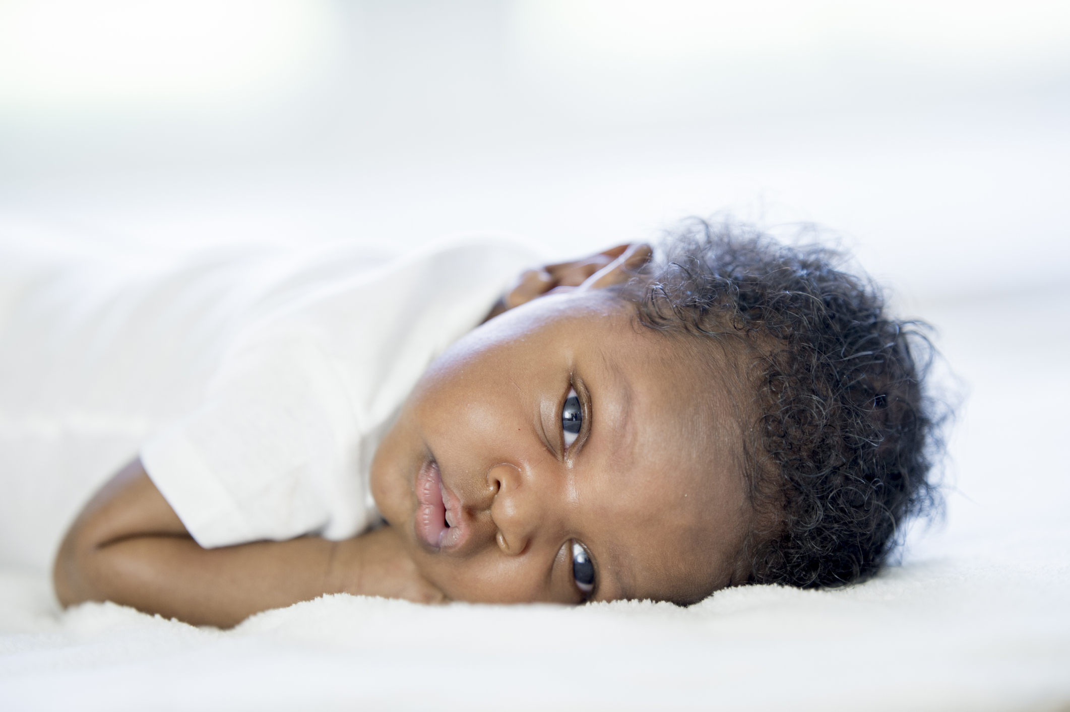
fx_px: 5941
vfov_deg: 6.9
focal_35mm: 200
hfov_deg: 10.3
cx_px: 535
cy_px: 356
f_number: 2.2
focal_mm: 200
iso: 400
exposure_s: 1/200
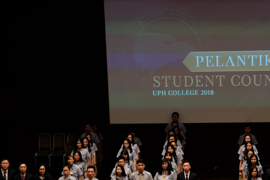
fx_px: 660
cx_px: 214
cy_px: 115
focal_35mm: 88
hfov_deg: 22.8
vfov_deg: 15.5
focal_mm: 35
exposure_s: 1/100
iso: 1600
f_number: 2
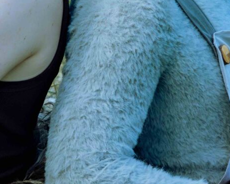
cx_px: 111
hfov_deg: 12.8
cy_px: 8
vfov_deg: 10.2
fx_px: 1021
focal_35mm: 150
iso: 1000
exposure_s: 1/200
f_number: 5
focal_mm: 24
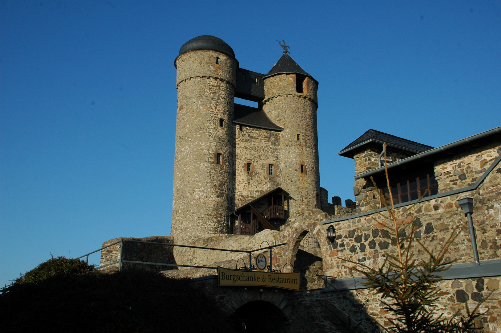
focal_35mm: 36
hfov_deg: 53.2
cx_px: 250
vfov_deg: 36.8
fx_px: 501
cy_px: 166
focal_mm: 24
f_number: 11
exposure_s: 1/250
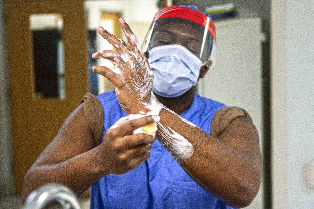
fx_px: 506
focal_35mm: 58
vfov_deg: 23.4
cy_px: 104
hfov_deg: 34.5
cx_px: 157
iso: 800
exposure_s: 1/200
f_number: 4
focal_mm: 58
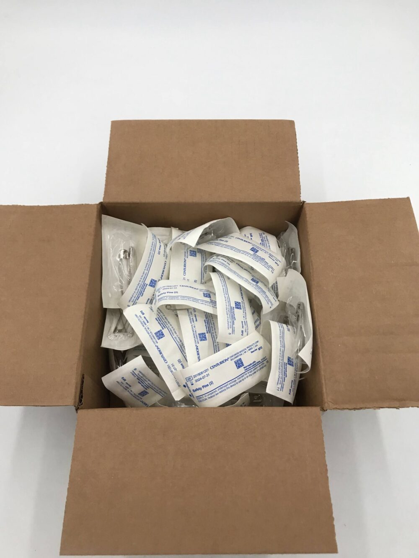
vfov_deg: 63.4
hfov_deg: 49.8
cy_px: 279
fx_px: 452
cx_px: 210
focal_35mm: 28
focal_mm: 3.99
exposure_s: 1/30
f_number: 1.8
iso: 25
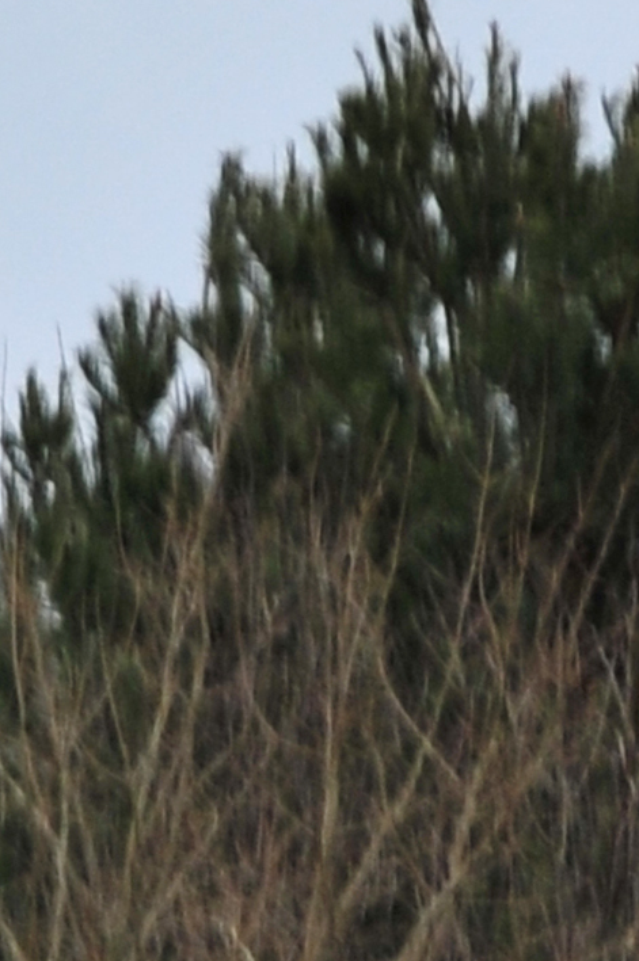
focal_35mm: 2176
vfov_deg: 0.9
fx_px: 58073
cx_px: 868
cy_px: 164
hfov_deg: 0.6
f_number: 5.3
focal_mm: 240
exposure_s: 1/100
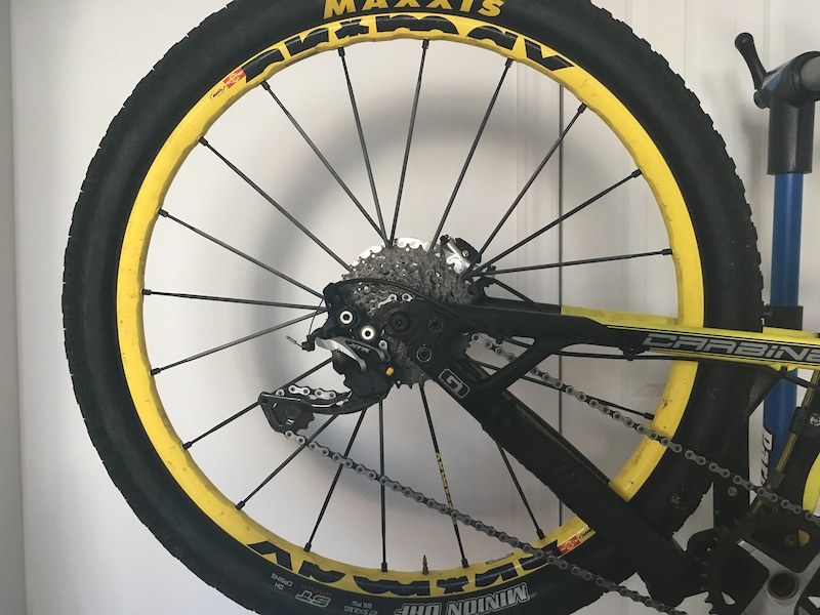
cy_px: 308
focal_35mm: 29
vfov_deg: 48.2
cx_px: 410
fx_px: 687
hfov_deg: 61.7
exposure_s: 1/30
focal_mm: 4.15
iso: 80
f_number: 2.2
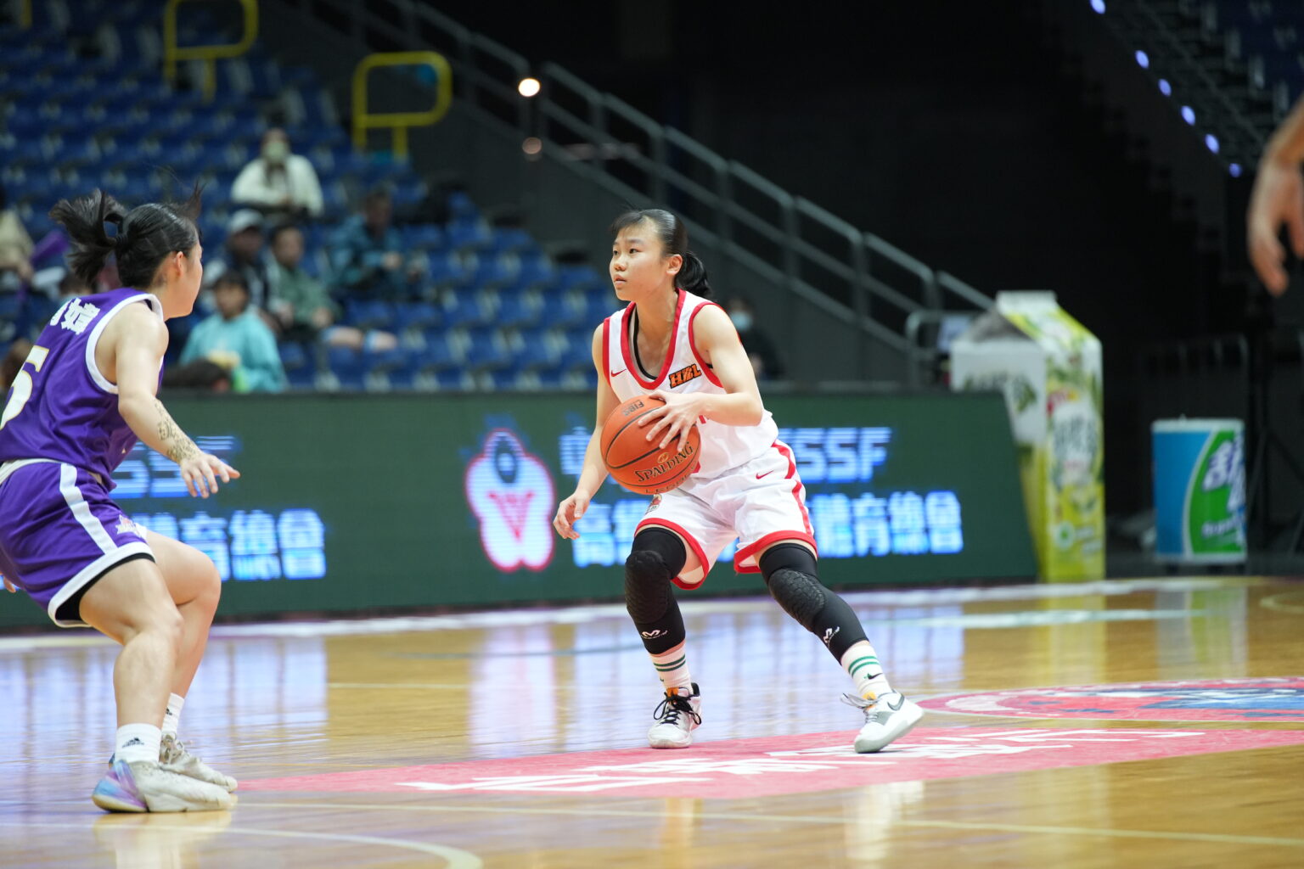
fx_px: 6519
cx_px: 652
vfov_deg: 7.6
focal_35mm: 180
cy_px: 434
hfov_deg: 11.4
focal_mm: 180
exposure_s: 1/1000
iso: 3200
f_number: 3.2
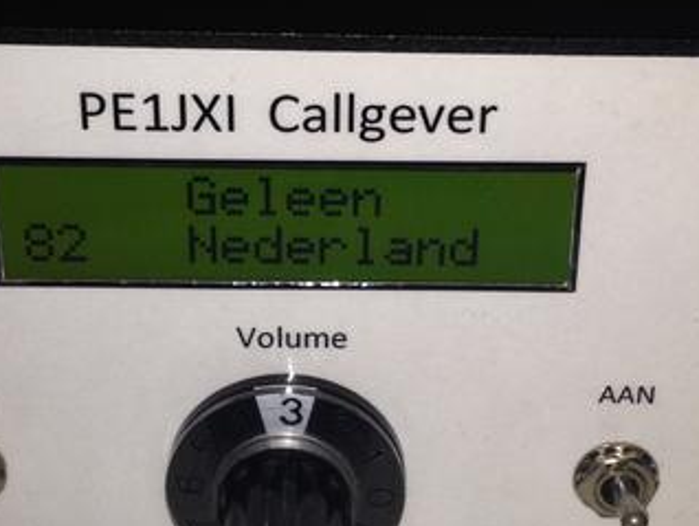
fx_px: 1778
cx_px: 303
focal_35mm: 88
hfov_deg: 22.2
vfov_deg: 16.8
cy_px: 282
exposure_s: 1/165
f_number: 2.4
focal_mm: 4.28
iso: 50
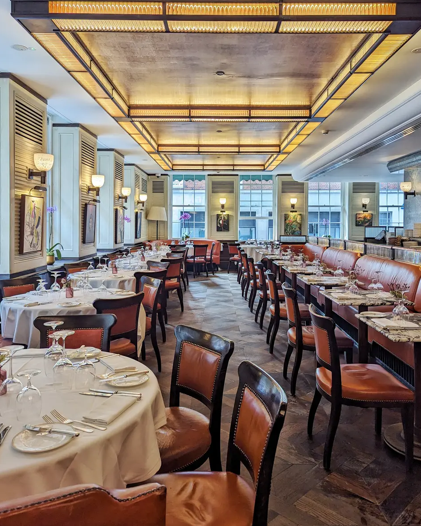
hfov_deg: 53.2
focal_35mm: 27
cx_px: 219
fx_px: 420
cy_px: 232
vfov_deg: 63.9
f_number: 1.85
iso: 51
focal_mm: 6.81
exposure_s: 1/50
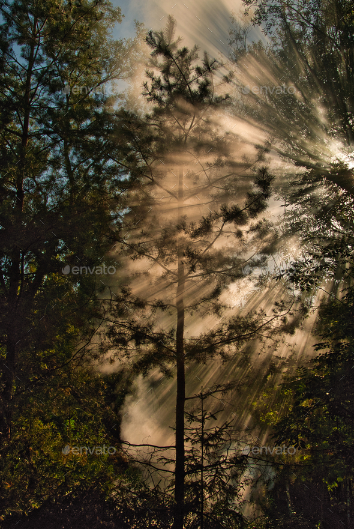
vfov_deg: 47.9
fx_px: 595
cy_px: 264
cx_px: 177
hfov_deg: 33.1
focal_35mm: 40
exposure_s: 1/1000
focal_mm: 27
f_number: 10
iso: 200
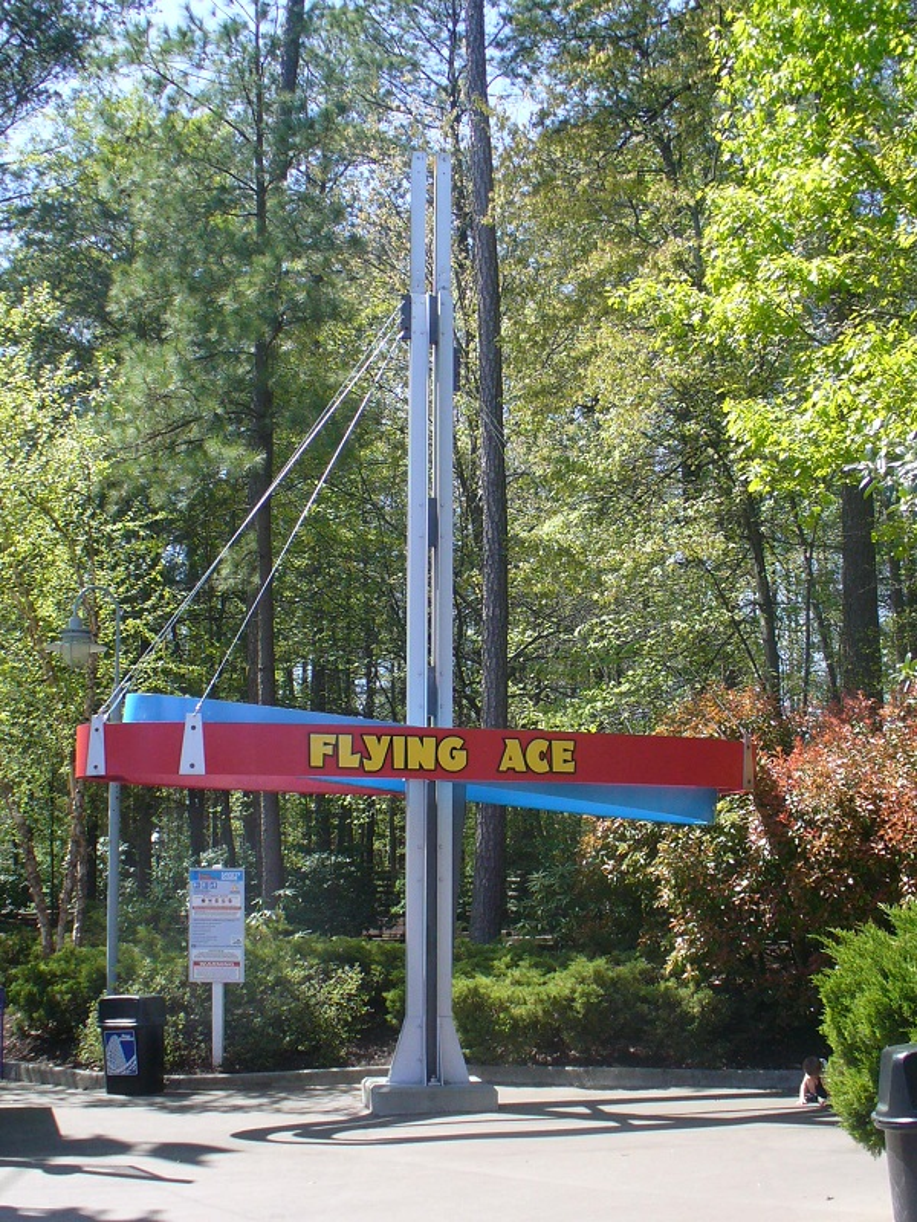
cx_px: 458
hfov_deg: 29.1
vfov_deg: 38.2
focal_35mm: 50
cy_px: 611
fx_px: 1766
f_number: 2.8
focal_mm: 6.1
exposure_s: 1/400
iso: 80
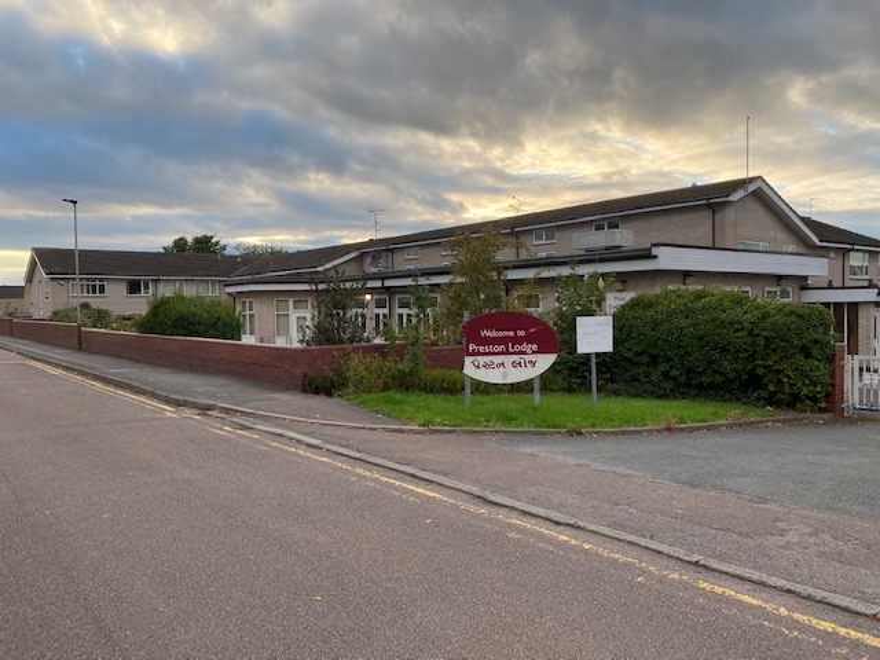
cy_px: 330
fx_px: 661
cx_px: 440
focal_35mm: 26
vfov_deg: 53.1
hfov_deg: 67.3
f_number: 1.8
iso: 32
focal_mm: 4.25
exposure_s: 1/465
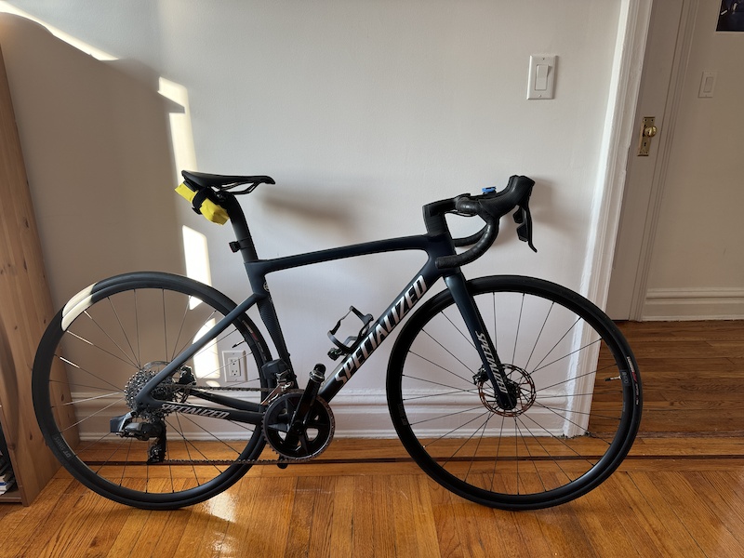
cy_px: 279
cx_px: 372
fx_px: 516
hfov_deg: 71.6
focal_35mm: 24
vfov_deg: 56.8
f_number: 1.78
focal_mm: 6.76
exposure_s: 1/121
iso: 64
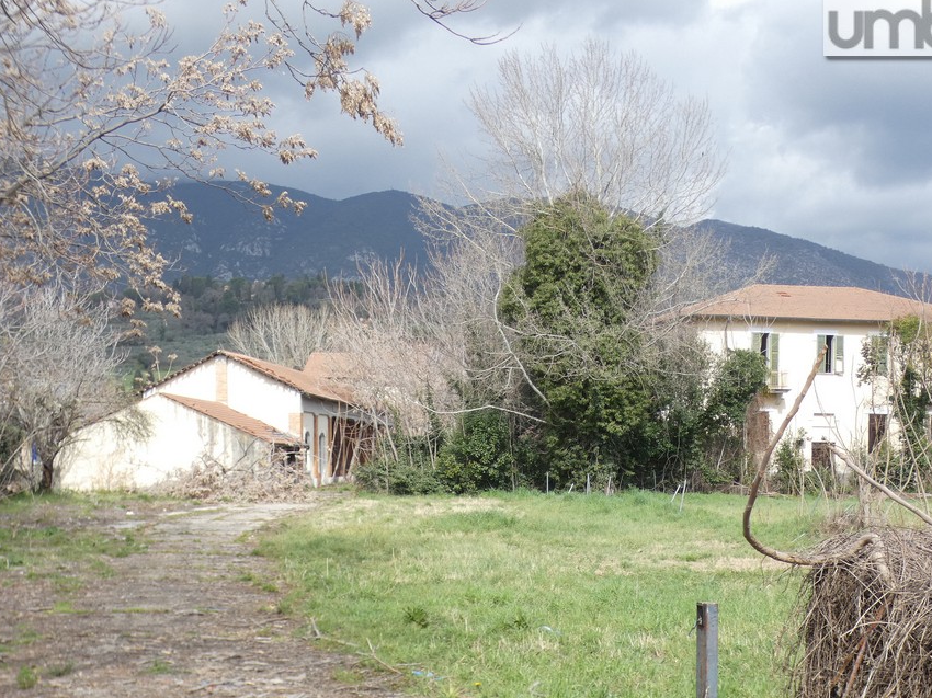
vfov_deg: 27.9
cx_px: 524
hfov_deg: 36.8
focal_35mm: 52
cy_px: 445
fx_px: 1400
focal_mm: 7.1
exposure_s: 1/500
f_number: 3.6
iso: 80
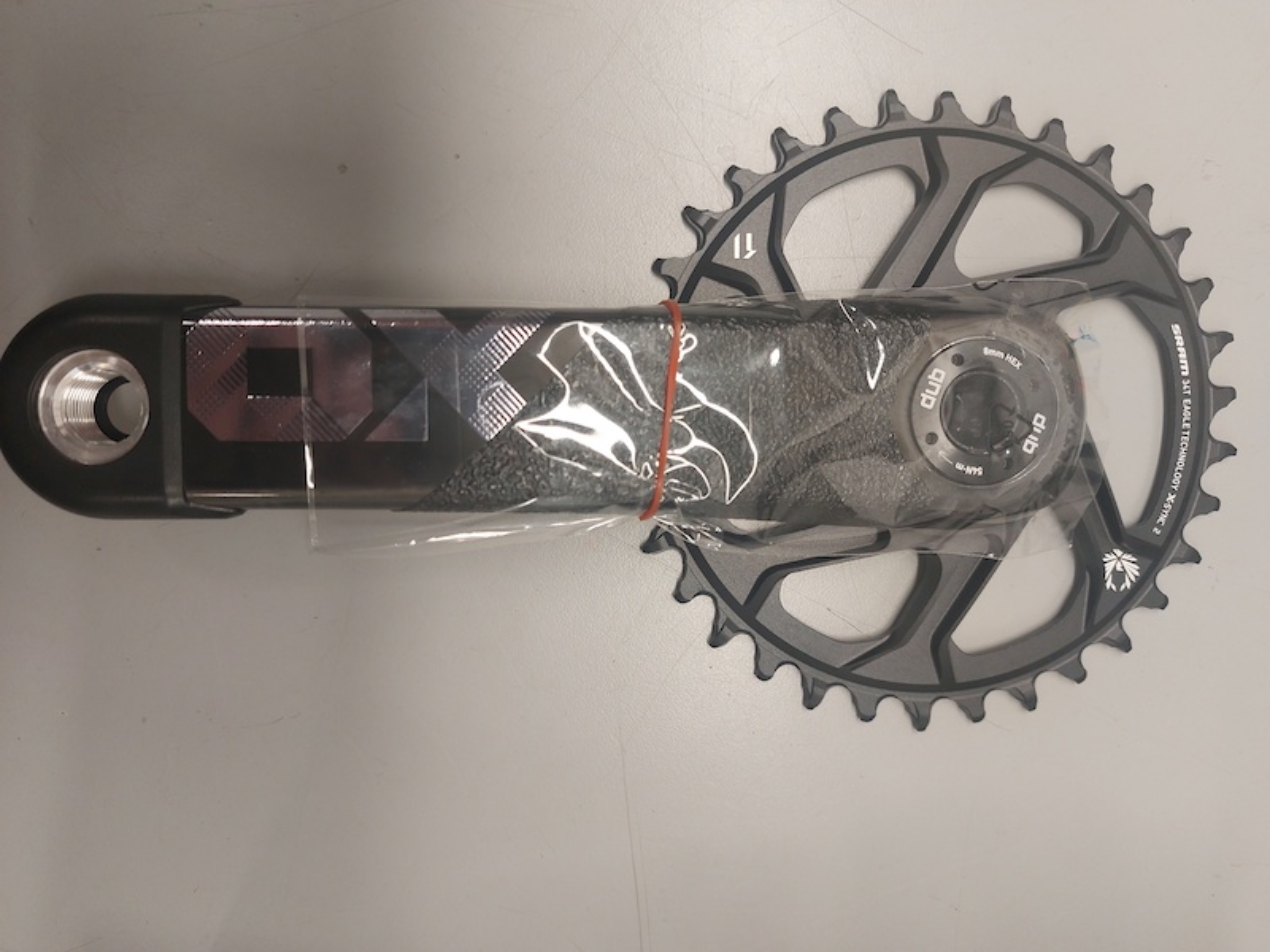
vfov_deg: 56.8
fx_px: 881
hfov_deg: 71.6
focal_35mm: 24
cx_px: 635
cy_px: 476
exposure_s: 1/120
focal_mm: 5.23
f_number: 1.8
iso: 80
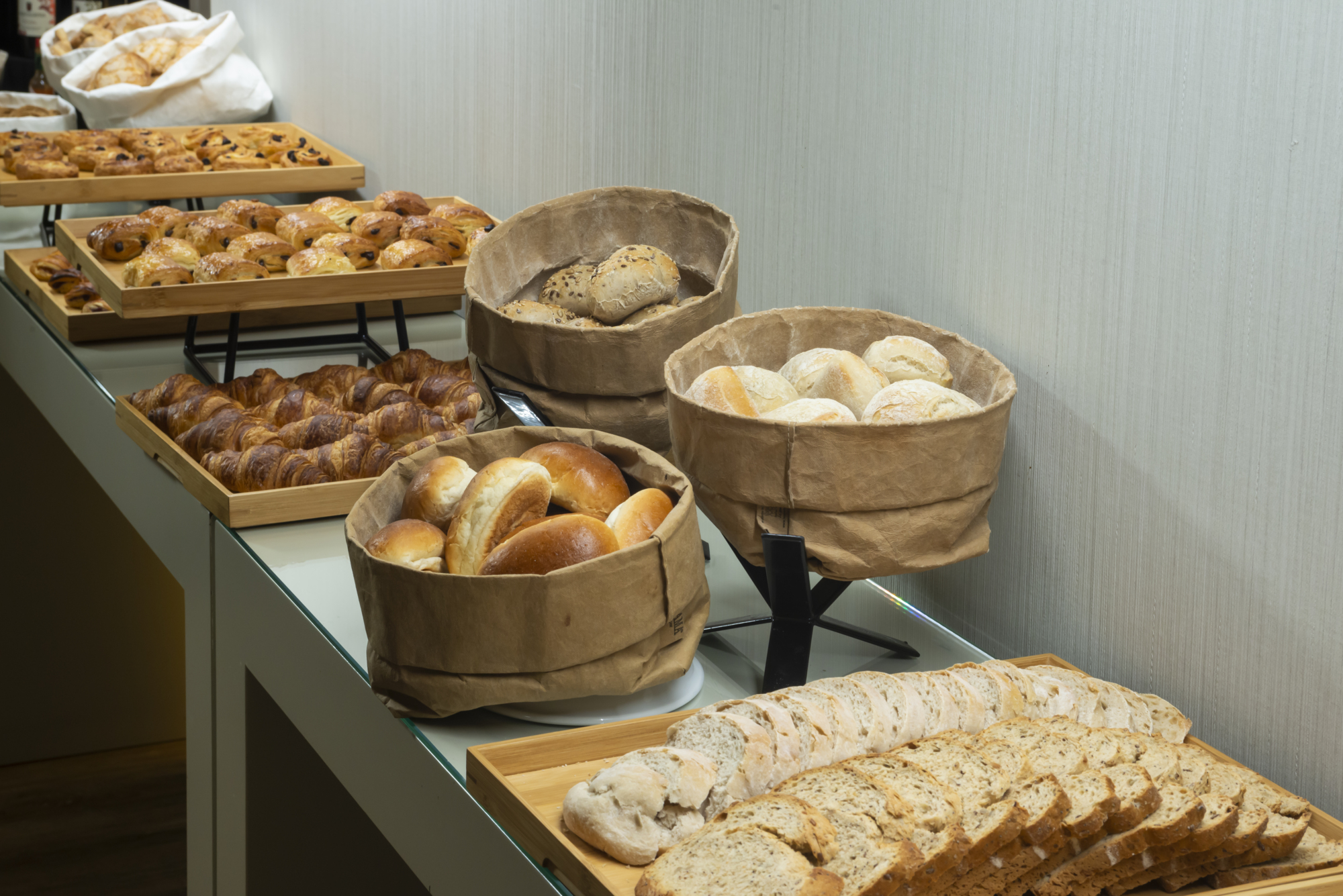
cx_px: 672
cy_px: 448
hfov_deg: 28.8
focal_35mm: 70
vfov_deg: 19.5
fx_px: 2612
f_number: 16
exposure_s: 1/8
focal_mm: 70
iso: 640
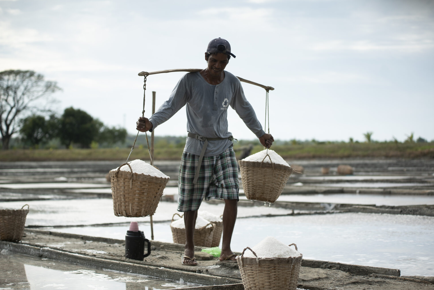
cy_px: 144
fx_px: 856
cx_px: 214
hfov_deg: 28.4
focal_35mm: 71
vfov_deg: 19.2
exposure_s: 1/3200
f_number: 2.8
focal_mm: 70
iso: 250
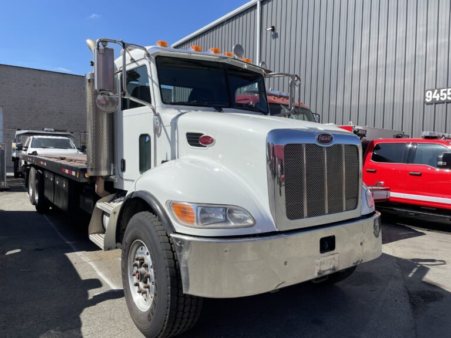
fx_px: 339
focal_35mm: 26
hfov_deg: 67.3
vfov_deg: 53.1
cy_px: 169
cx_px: 226
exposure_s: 1/4132
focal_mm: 4.2
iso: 32
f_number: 1.6
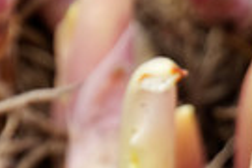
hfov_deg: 2.1
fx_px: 6774
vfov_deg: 1.4
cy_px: 623
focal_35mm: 968
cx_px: 293
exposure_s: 1/100
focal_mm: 85
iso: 250
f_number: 5.6
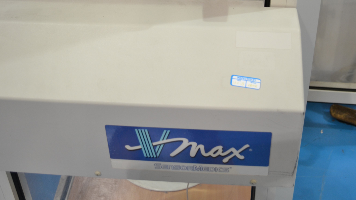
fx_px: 491
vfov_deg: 21.6
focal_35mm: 52
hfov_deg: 39.9
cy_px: -32
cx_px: 178
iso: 400
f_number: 4
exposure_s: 1/30
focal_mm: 22
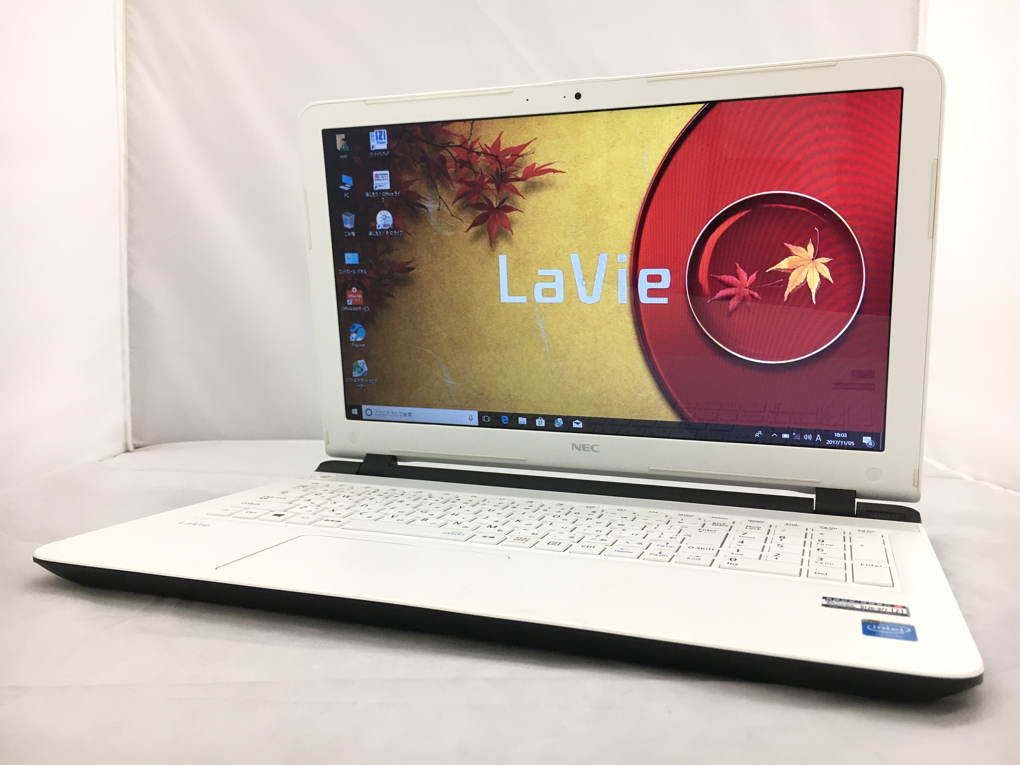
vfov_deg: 48.2
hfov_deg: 61.7
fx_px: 855
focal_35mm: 29
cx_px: 510
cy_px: 382
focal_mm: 4.15
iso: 40
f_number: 2.2
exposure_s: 1/30
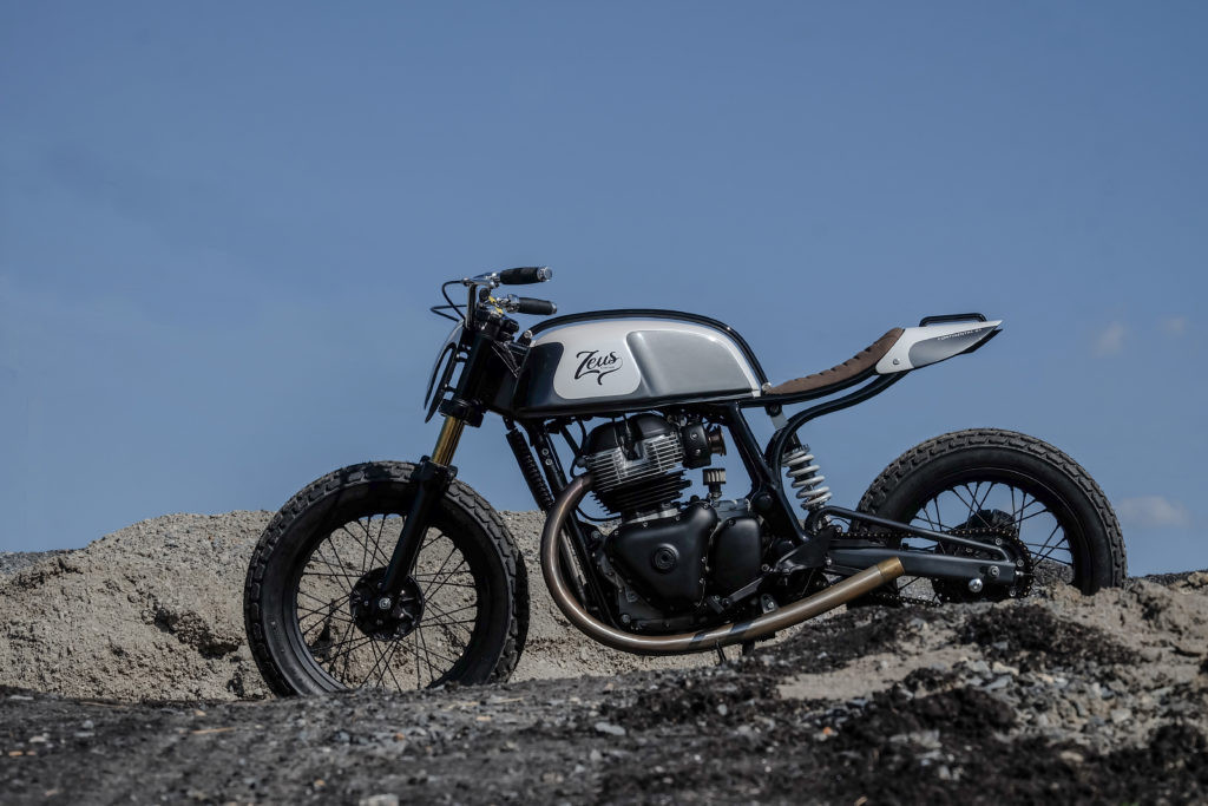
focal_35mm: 107
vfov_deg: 12.8
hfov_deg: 19.1
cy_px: 403
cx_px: 604
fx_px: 3591
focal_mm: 71.1
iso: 200
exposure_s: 1/450
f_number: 13
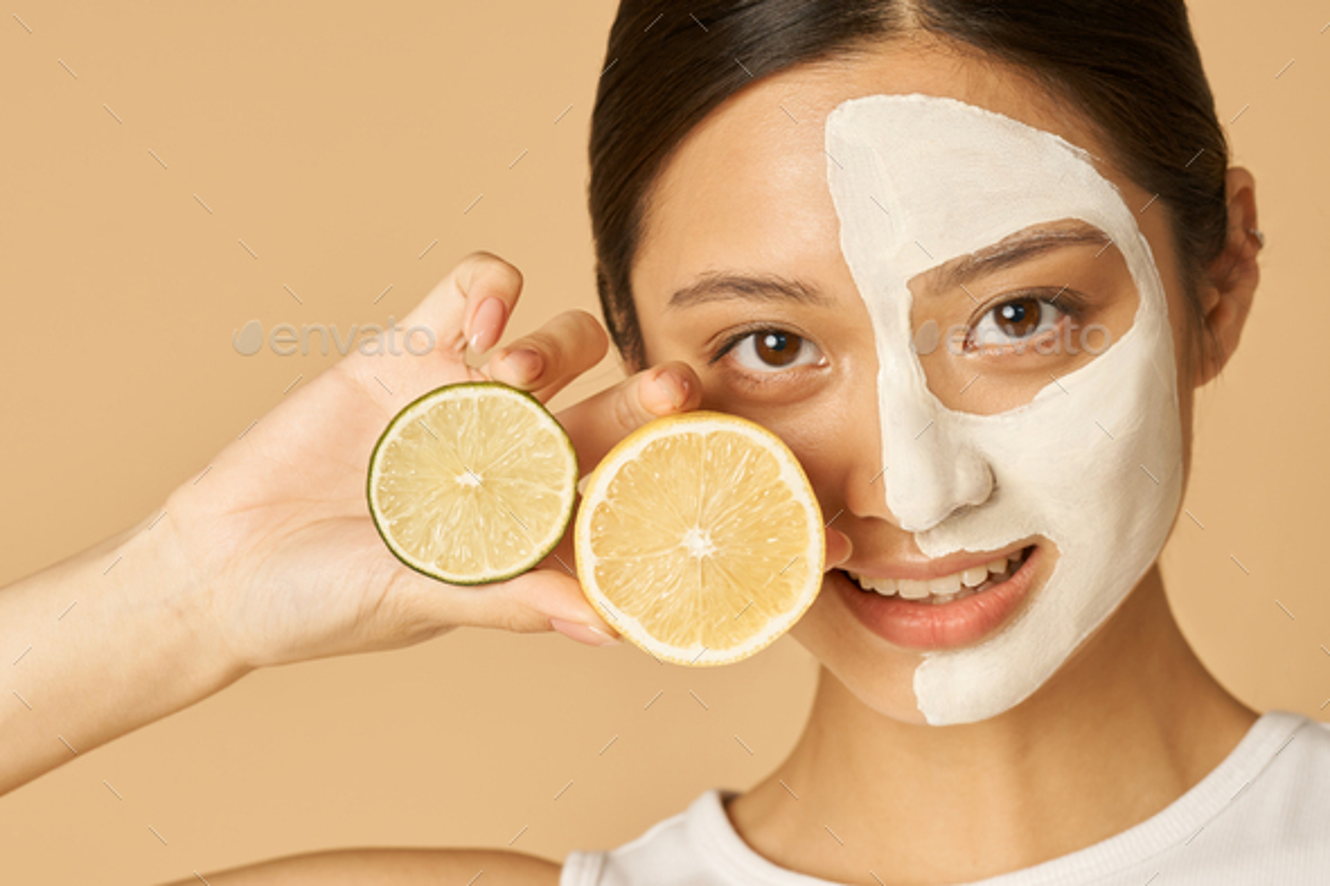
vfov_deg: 10.2
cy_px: 443
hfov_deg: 15.2
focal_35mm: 135
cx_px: 665
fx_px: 4986
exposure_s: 1/160
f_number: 5.6
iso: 320
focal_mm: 90
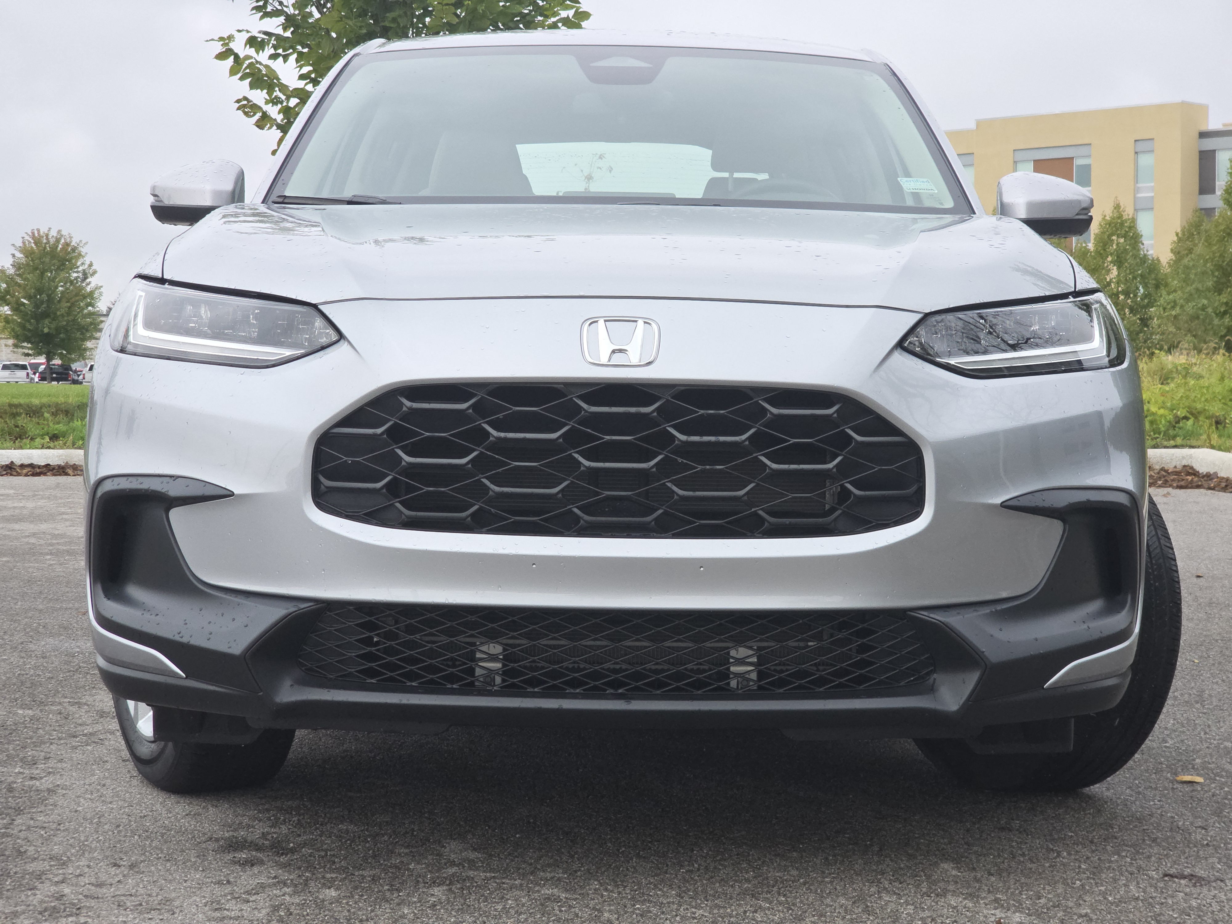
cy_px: 462
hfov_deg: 28.2
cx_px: 616
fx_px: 2456
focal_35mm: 69
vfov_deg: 21.3
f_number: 2.4
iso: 50
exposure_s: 1/378
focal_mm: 7.9
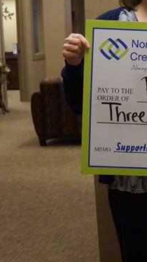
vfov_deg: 23.4
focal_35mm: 91
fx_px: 630
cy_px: 104
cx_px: 293
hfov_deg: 11.9
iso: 3200
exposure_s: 1/160
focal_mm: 18
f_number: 4
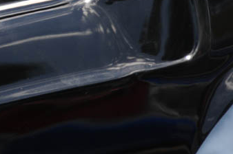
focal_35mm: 533
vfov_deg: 2.6
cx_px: -51
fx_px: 3443
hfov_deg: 3.9
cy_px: 20
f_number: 5.3
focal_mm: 120
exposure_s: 1/500
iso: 200
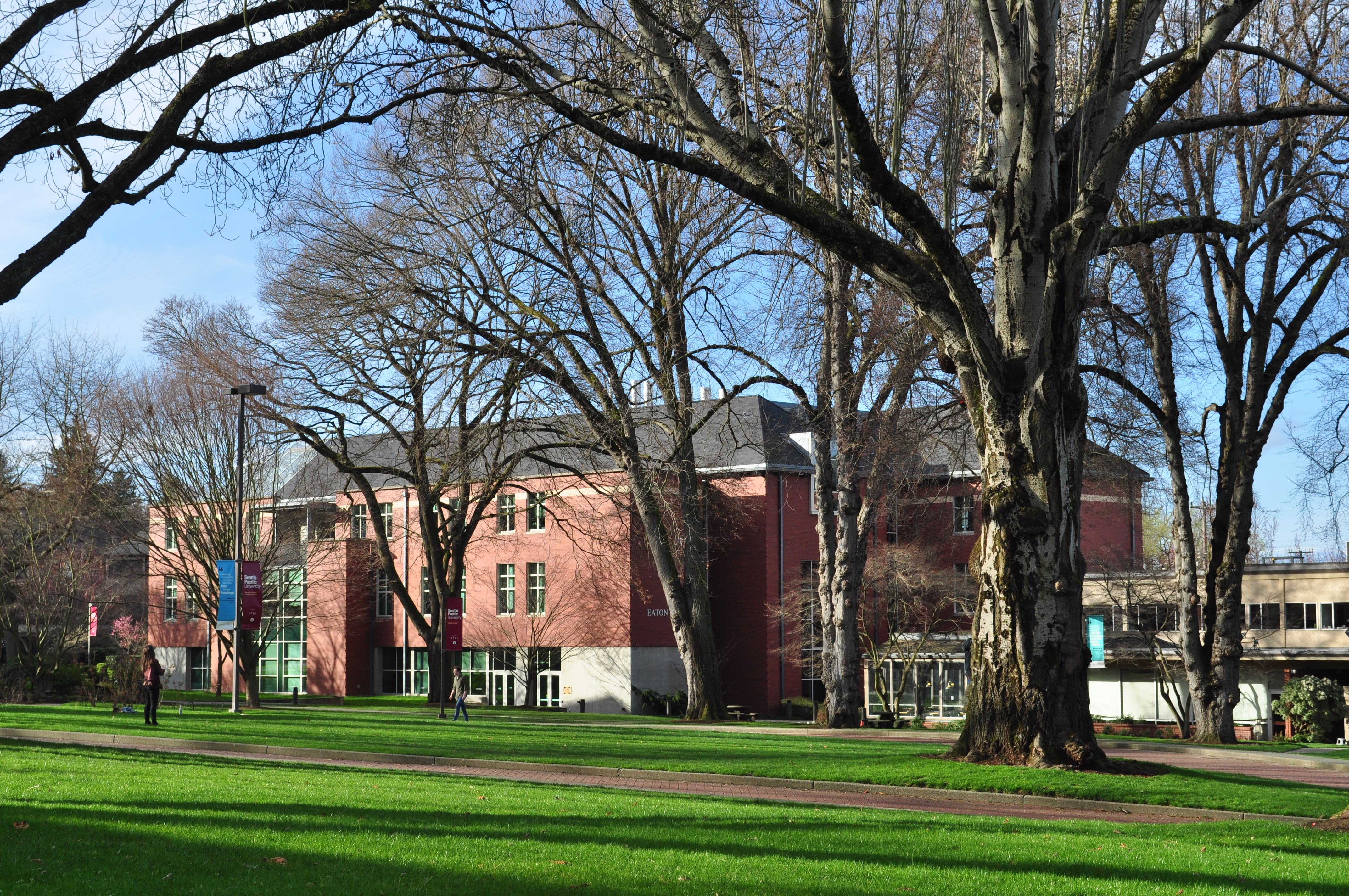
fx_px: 2246
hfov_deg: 33.4
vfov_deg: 22.6
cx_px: 674
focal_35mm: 60
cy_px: 448
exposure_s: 1/250
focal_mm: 40
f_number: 8
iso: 200
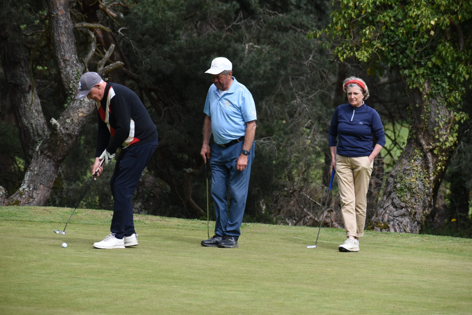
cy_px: 158
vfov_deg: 6.5
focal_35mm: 210
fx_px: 2754
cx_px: 236
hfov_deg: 9.8
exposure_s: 1/1600
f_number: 6.3
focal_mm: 140
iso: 640
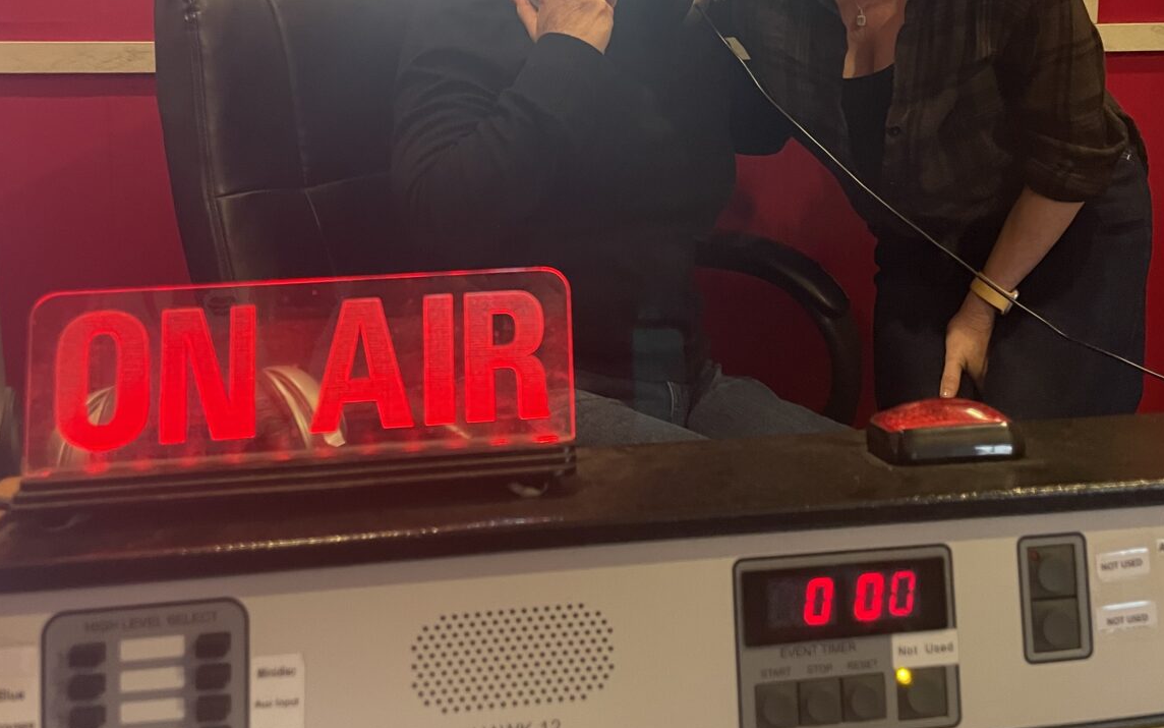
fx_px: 1174
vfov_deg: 32.6
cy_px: 64
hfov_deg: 52.7
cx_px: 581
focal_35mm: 37
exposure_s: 1/50
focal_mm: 4.2
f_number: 1.6
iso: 400
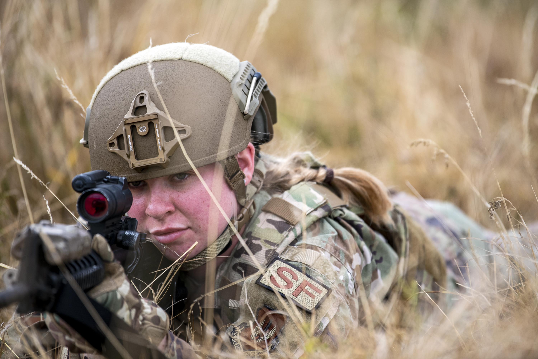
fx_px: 2989
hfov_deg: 10.3
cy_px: 180
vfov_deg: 6.9
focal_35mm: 200
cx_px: 269
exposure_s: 1/3200
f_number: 2.8
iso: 200
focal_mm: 200
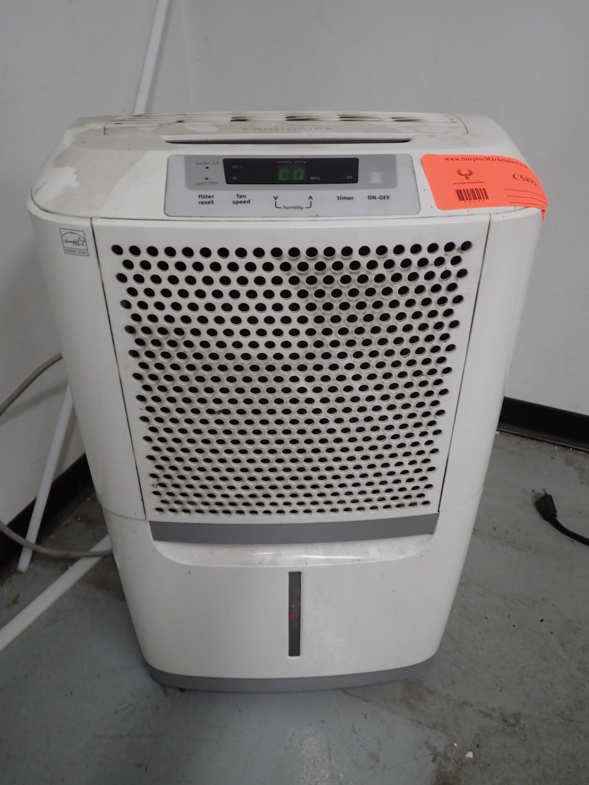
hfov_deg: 46.8
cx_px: 294
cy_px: 392
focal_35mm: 30
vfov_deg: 60.0
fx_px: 681
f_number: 2.3
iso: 200
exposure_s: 1/60
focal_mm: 5.5
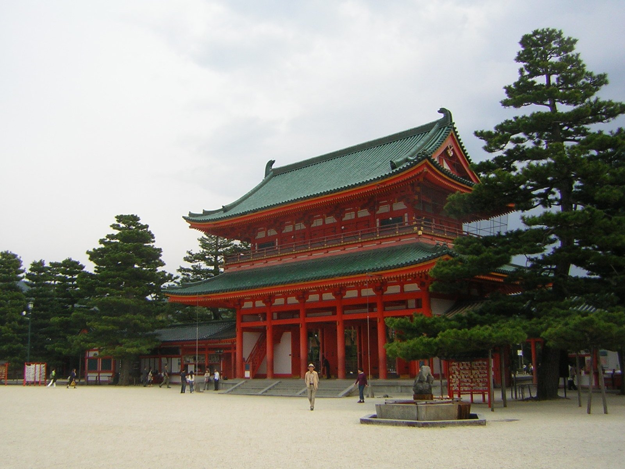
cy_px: 234
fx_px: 650
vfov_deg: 39.7
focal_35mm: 36
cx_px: 312
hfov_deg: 51.4
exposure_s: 1/173
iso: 50
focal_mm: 4.7
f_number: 5.2
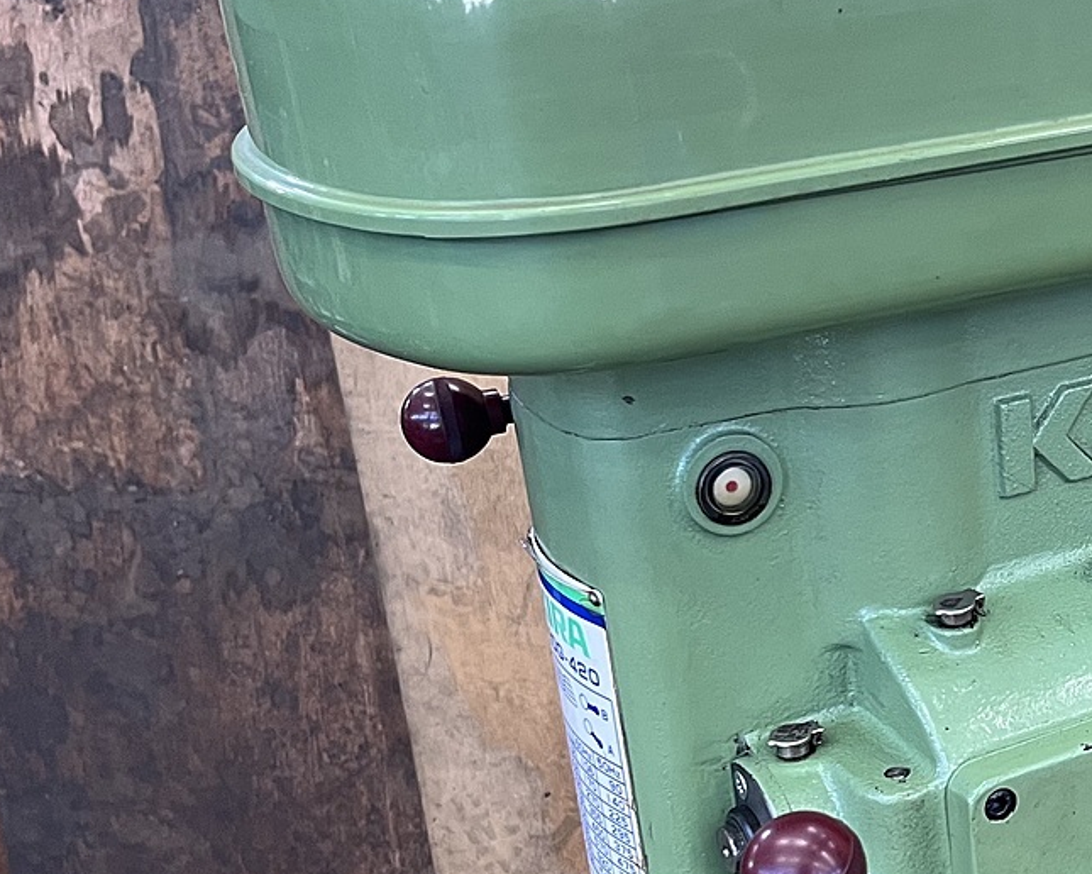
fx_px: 1907
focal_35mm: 59
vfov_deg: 25.6
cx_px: 1170
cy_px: 606
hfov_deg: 29.2
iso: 160
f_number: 1.6
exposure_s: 1/60
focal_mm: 5.1
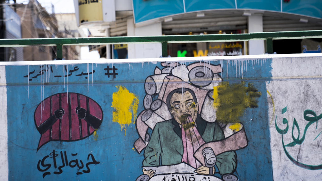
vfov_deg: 14.2
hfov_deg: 25.0
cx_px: 144
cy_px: 94
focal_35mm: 85
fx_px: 726
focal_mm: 70
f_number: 2.8
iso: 100
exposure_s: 1/500
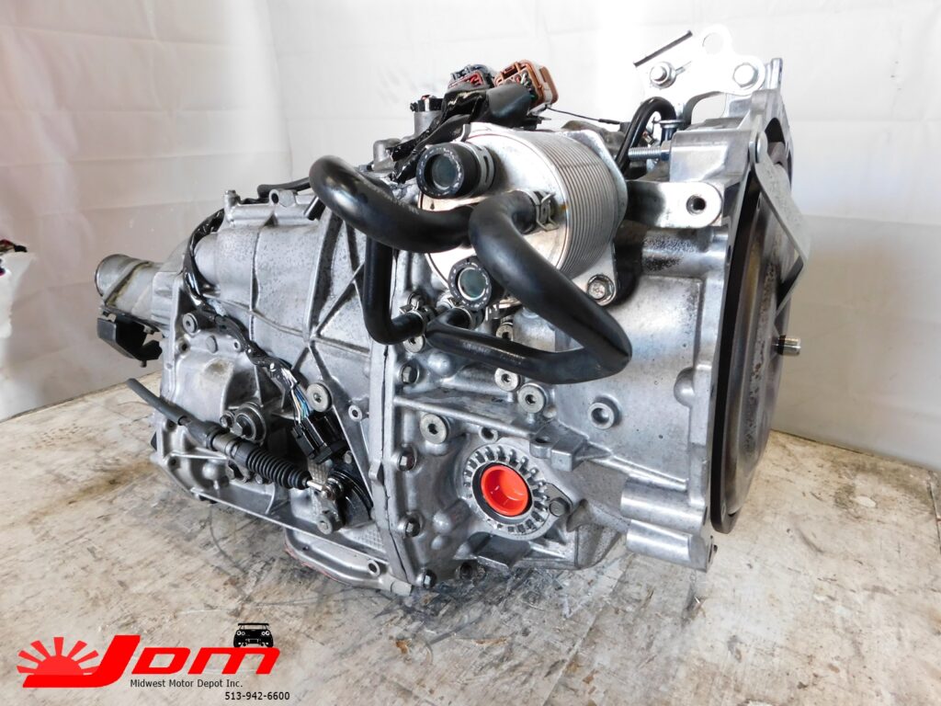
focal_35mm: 23
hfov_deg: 73.9
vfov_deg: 58.9
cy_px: 353
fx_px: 625
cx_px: 470
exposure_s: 1/30
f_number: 3
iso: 280
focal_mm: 4
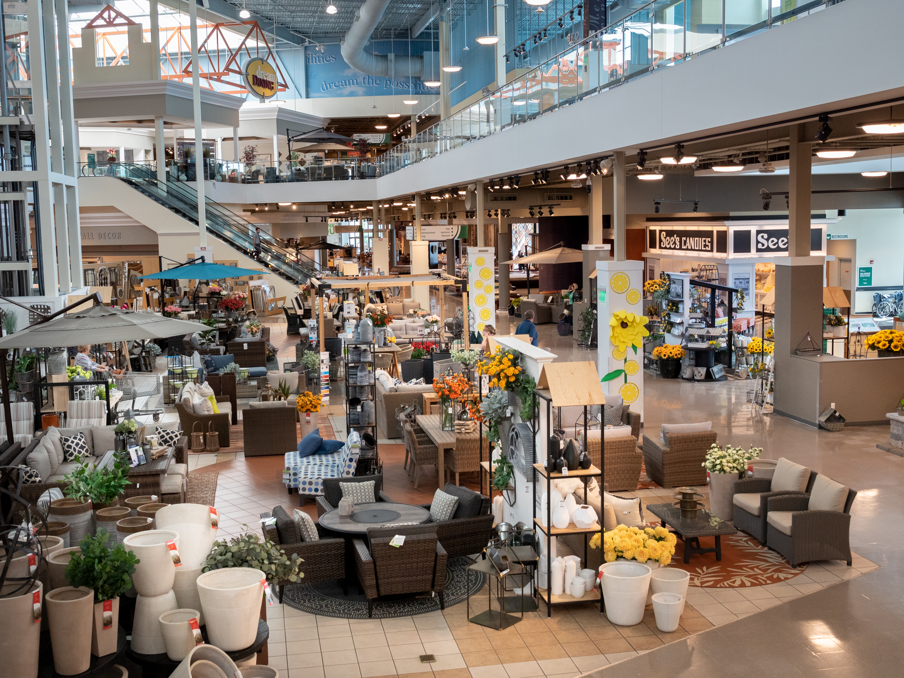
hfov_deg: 46.8
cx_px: 452
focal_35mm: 40
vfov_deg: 36.0
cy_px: 339
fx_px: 1045
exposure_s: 1/160
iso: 640
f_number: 4
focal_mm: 20
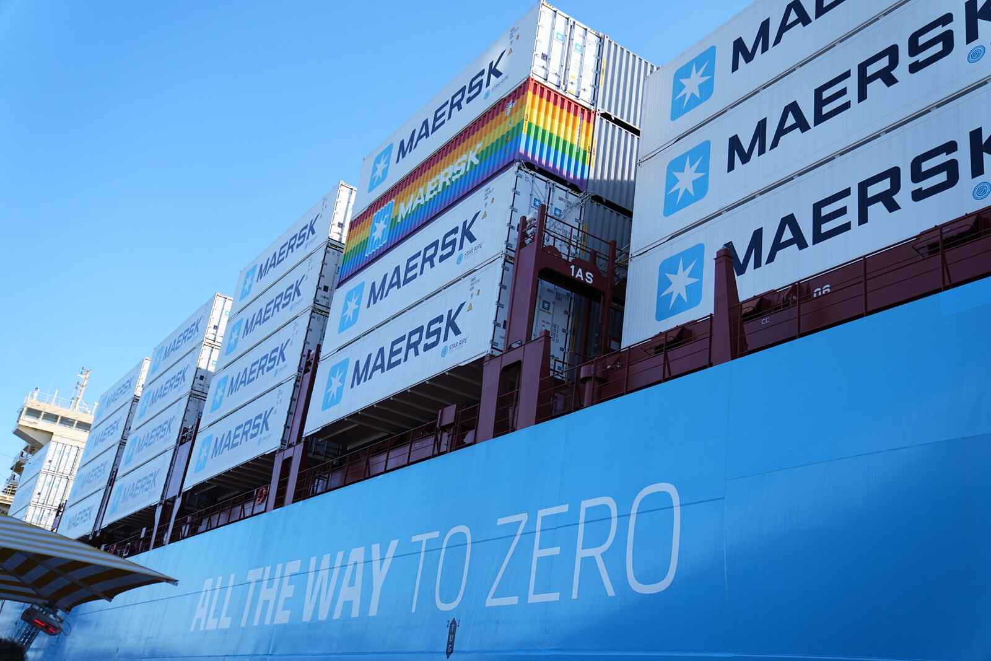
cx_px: 496
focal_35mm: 36
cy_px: 330
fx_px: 991
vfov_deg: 36.9
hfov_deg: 53.1
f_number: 2.8
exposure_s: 1/2000
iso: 250
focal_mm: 36
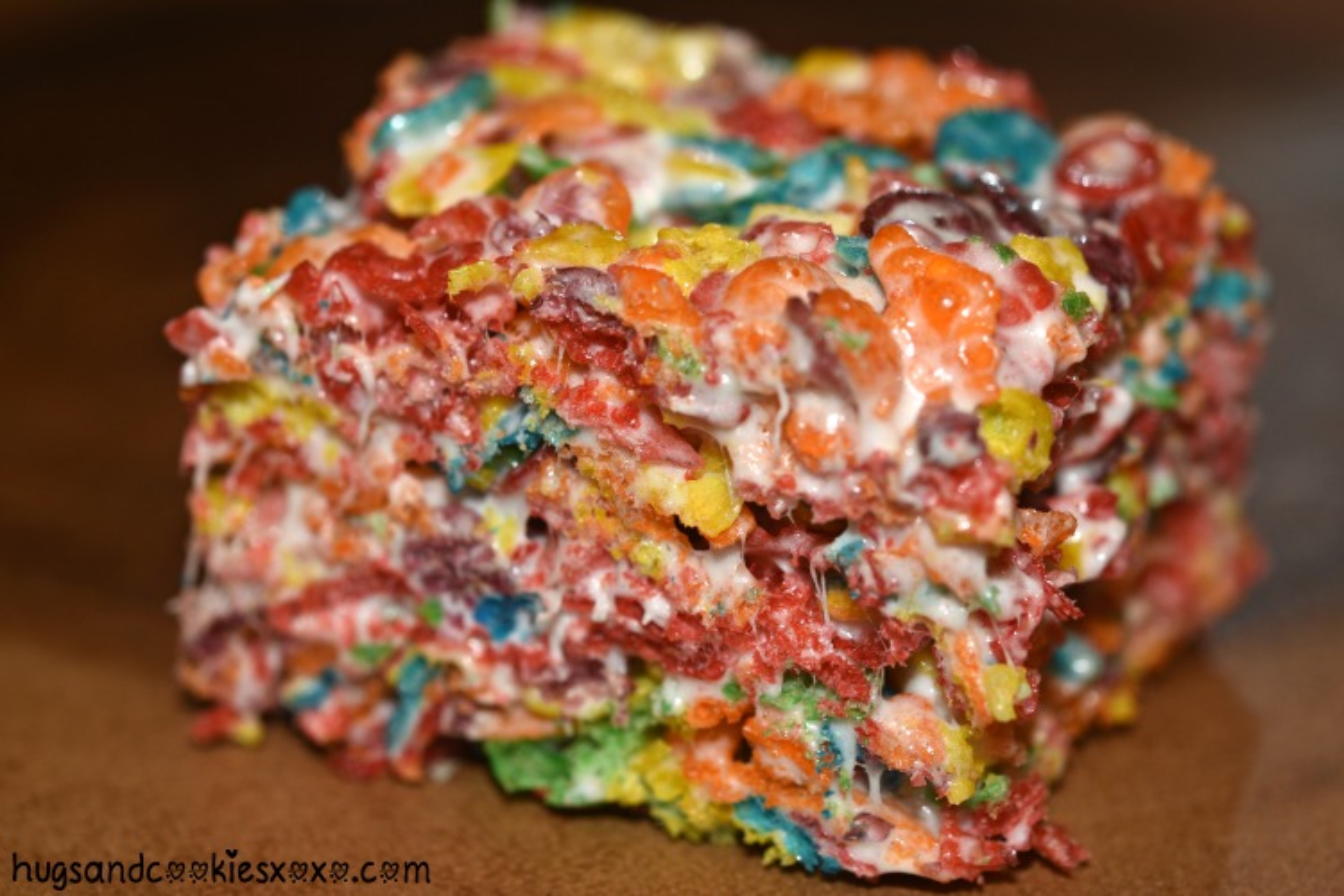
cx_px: 672
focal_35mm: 90
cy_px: 448
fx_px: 3360
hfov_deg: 22.6
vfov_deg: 15.2
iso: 100
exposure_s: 1/60
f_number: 6.3
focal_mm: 60
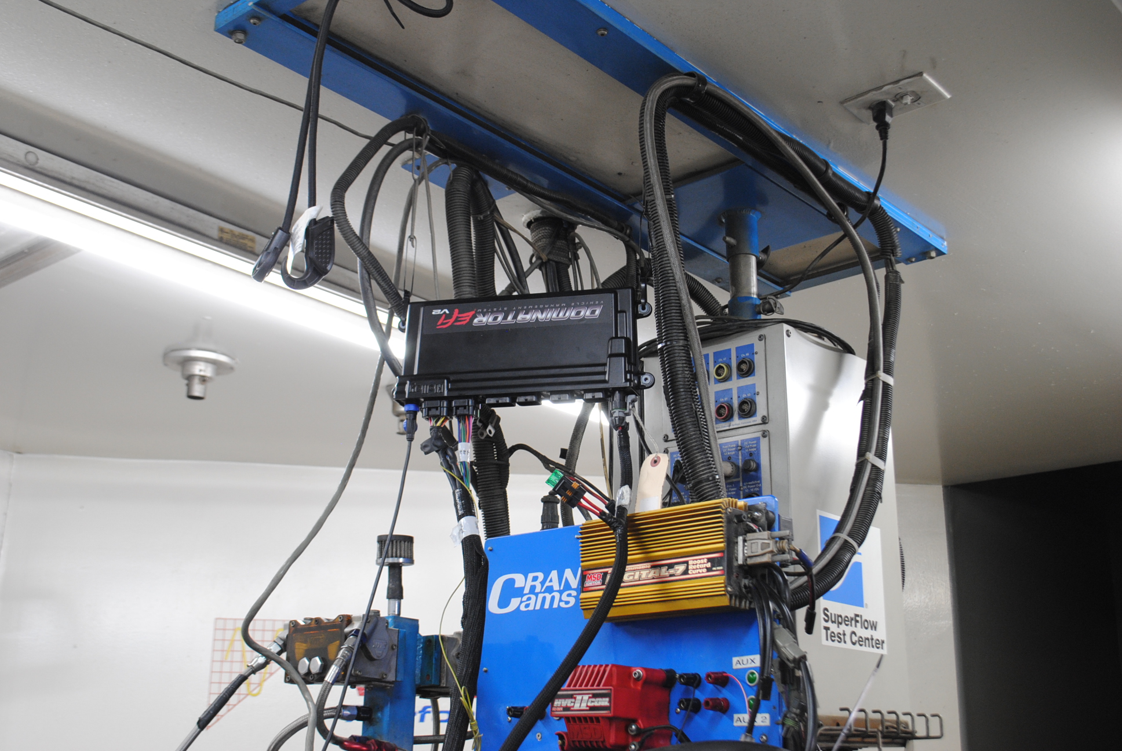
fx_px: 1311
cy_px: 376
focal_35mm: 42
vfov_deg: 32.0
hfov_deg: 46.3
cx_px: 561
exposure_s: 1/13
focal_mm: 28
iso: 400
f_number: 6.3
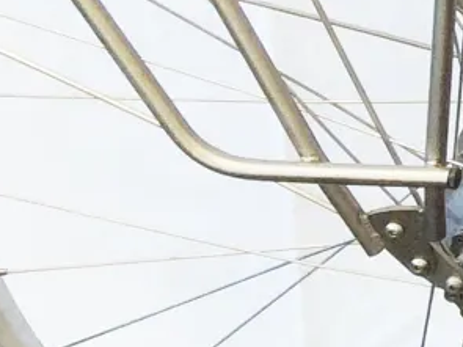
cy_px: -466
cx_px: 1450
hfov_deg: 8.5
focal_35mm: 189
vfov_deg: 7.4
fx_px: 2527
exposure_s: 1/100
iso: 32
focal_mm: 4.15
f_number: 2.2
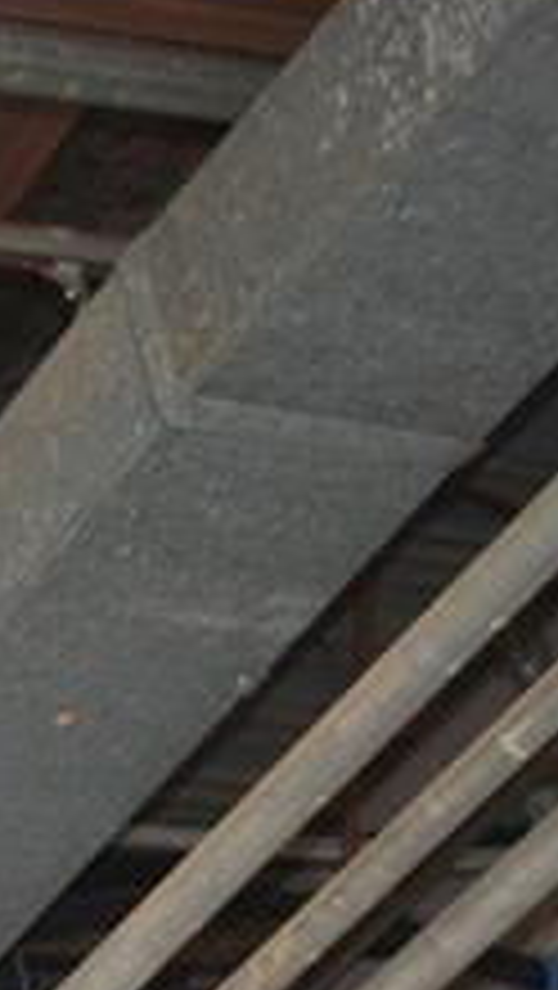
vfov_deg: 13.6
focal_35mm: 148
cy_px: 1516
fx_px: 3887
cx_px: -1526
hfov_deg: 6.8
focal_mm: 18
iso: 720
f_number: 3.5
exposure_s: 1/60
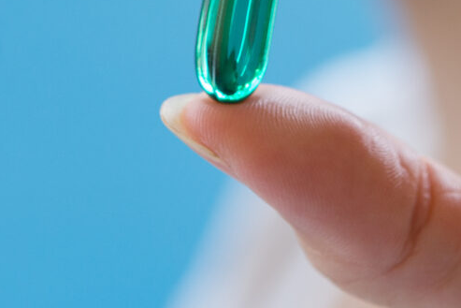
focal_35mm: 249
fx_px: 3189
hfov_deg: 8.3
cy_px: -183
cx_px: 178
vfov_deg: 5.5
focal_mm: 60
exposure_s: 1/100
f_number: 5
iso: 400
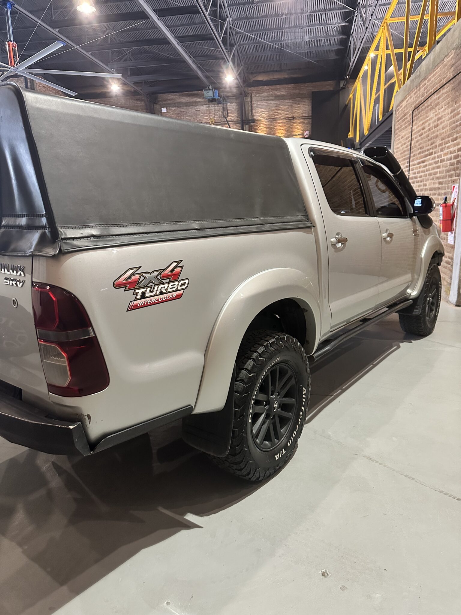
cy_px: 308
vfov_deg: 71.6
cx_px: 230
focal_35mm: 24
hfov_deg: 56.8
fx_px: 426
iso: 640
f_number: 1.78
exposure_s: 1/33
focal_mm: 6.86
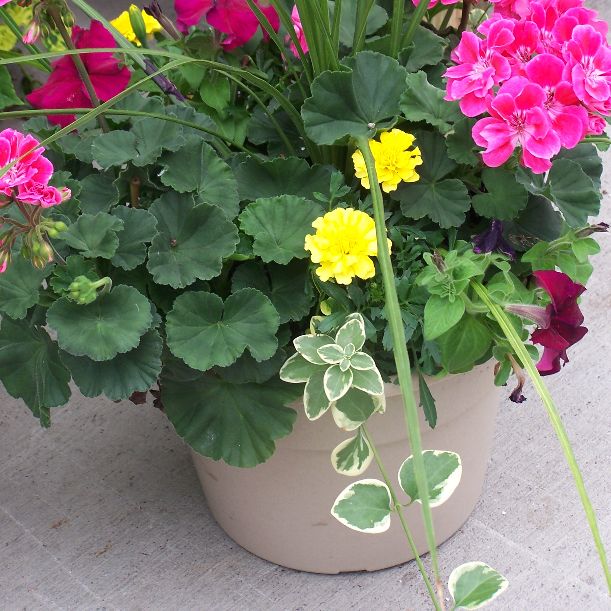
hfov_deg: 14.1
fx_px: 2476
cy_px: 232
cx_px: 305
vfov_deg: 14.1
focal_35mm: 124
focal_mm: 17.5
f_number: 3.2
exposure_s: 1/160
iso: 80
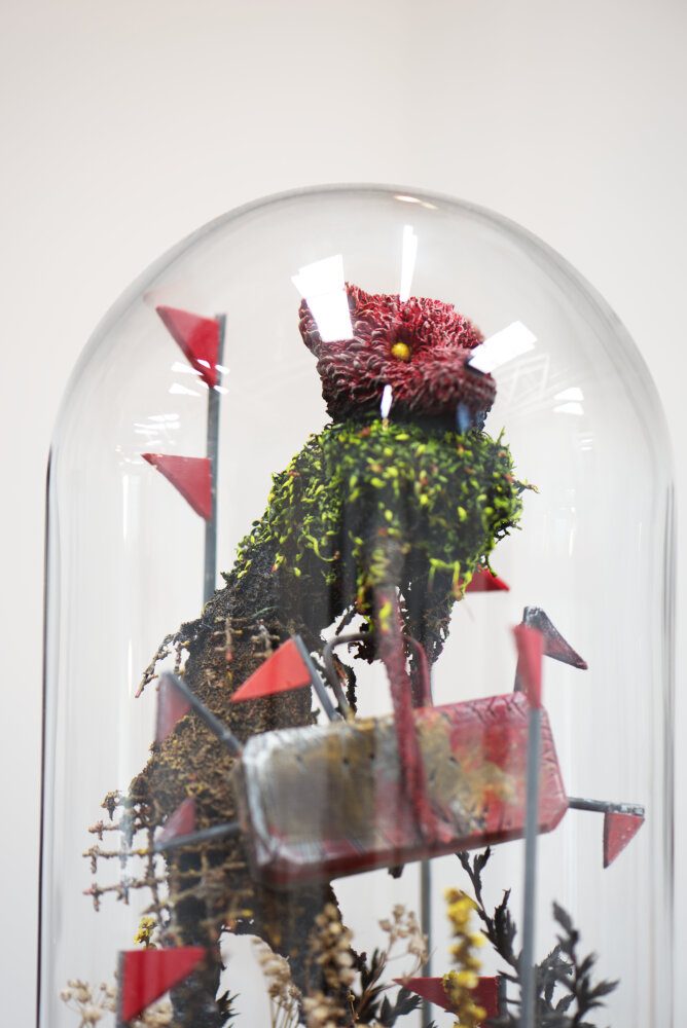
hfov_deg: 13.1
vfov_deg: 19.4
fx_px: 3001
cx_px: 344
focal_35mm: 105
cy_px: 514
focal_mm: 105
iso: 100
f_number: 5
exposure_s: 1/25
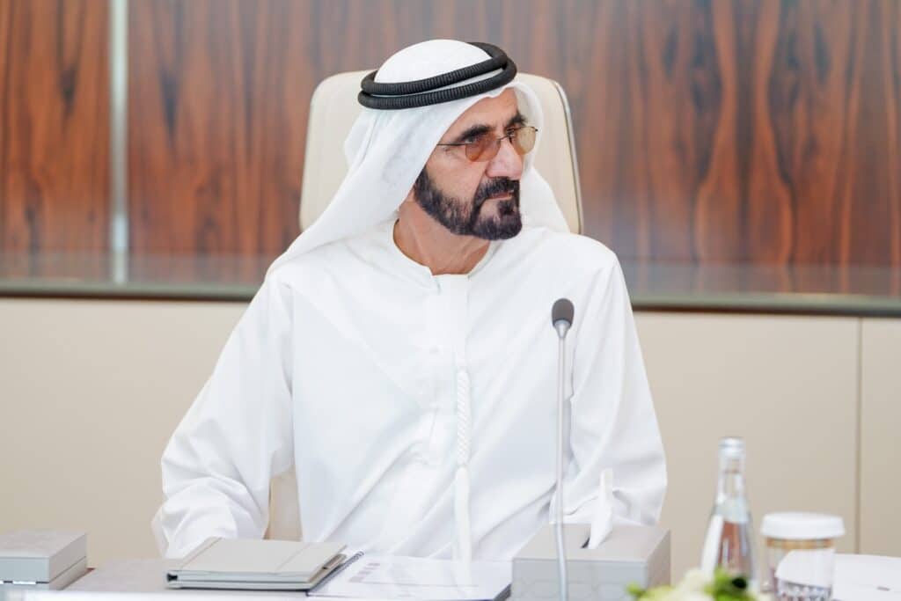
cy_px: 300
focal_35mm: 132
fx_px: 3304
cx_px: 450
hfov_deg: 15.5
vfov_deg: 10.4
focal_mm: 132
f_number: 2.8
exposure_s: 1/250
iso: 1000
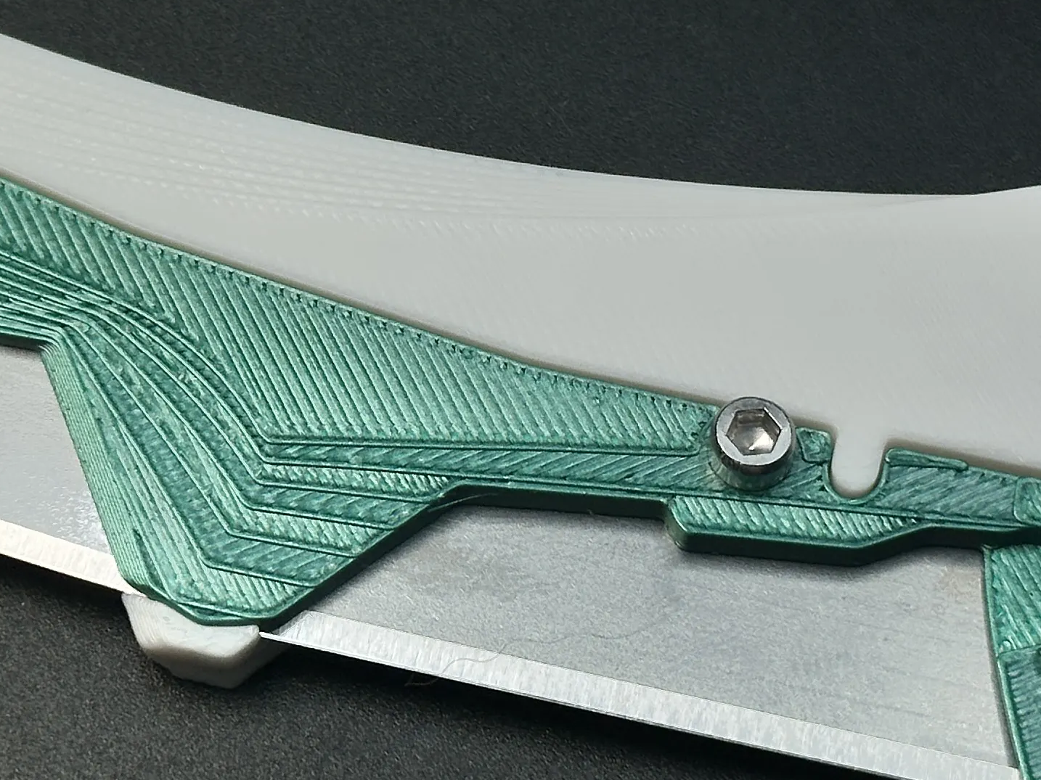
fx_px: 4059
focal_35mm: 135
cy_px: 345
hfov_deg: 14.6
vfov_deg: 11.0
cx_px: 401
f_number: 1.78
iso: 64
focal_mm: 6.86
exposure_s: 1/980
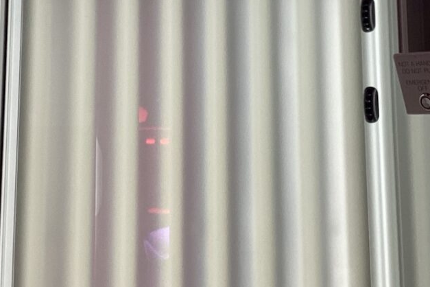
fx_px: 944
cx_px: 227
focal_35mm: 79
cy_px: -27
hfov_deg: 25.7
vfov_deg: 16.7
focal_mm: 3.3
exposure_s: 1/120
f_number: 2.4
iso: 80
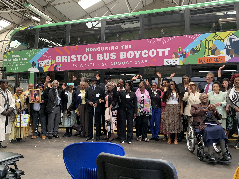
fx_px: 180
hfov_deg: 67.3
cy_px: 90
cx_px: 120
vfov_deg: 53.1
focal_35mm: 26
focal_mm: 4.25
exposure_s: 1/60
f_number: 1.8
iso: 160
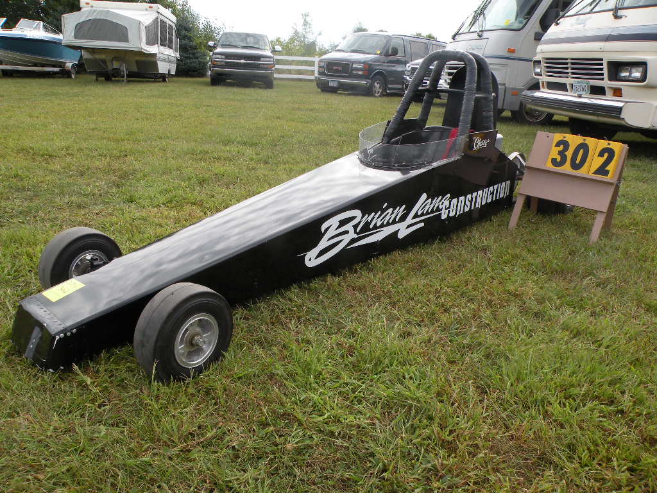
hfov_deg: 65.3
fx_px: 512
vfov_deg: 51.4
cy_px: 246
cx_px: 328
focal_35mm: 27
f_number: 5
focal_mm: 4.7
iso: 64
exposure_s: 1/141
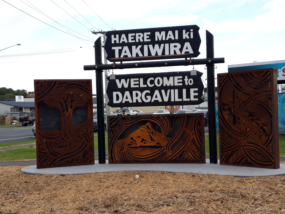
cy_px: 107
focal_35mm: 27
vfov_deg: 51.4
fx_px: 222
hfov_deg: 65.3
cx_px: 142
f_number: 1.7
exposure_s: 1/386
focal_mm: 3.71
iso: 40
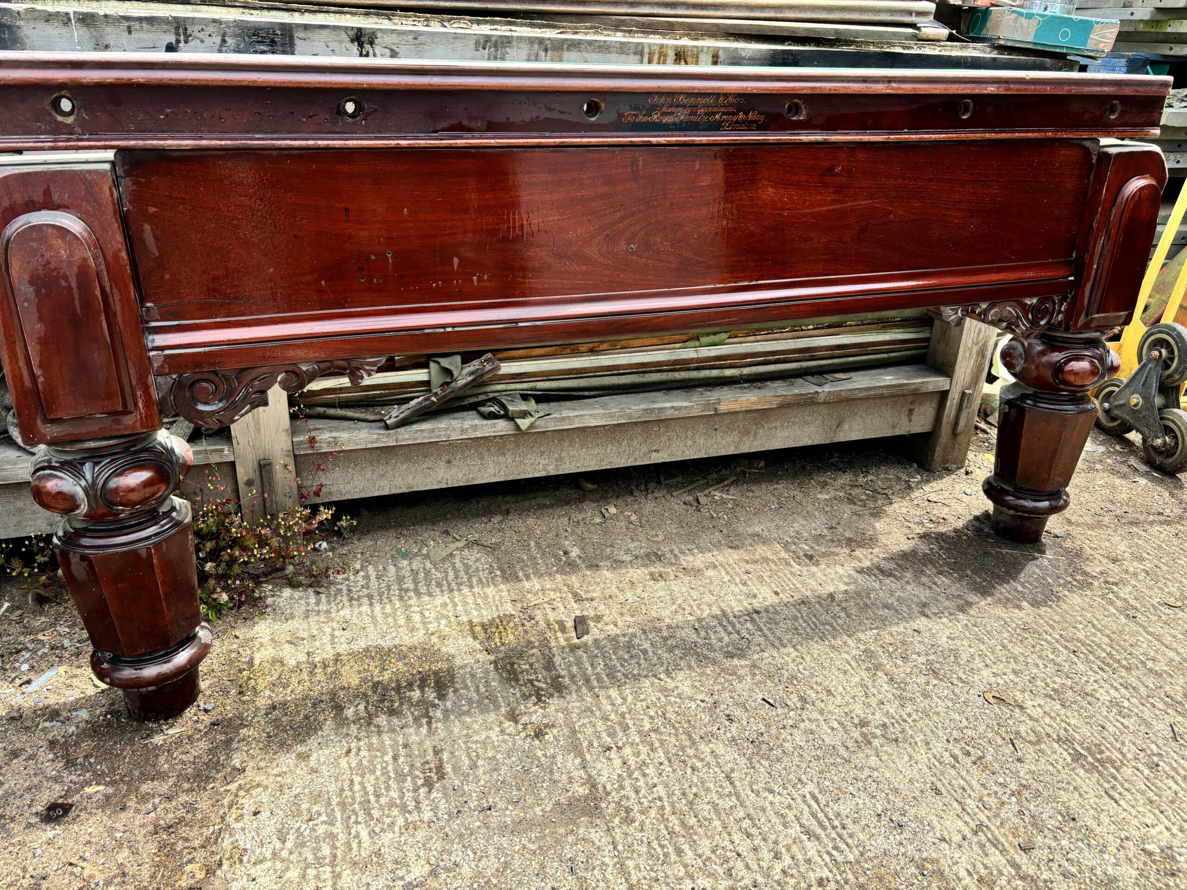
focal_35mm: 26
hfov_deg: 67.3
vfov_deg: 53.1
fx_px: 892
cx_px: 594
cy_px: 445
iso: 50
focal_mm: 5.96
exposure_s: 1/1037
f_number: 1.6
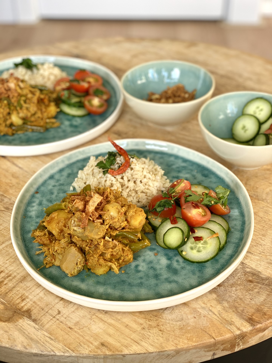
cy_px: 182
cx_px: 136
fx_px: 545
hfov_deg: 28.0
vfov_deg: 36.8
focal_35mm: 52
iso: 50
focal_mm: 6
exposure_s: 1/122
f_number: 2
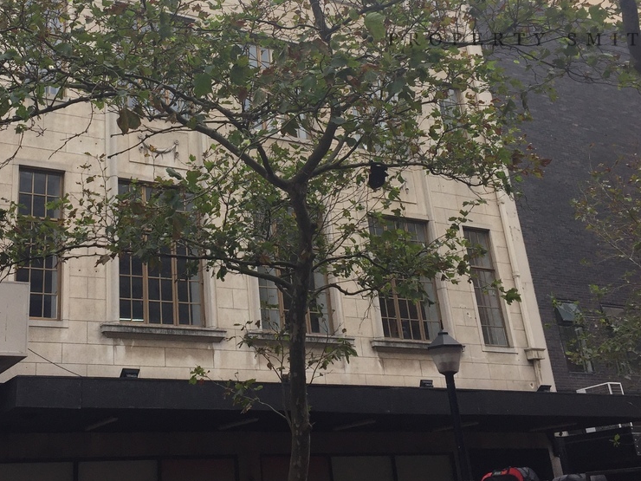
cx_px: 221
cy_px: 120
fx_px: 870
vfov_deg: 30.4
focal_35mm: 47
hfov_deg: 40.0
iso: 32
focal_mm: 4.15
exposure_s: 1/549
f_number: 2.2
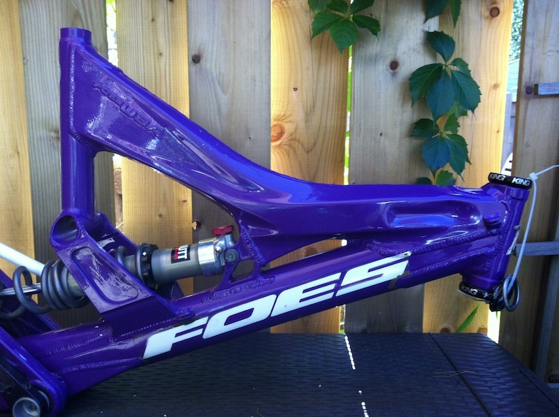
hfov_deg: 52.7
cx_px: 280
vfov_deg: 40.6
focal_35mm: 35
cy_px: 208
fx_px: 564
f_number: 2.8
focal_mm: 3.85
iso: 125
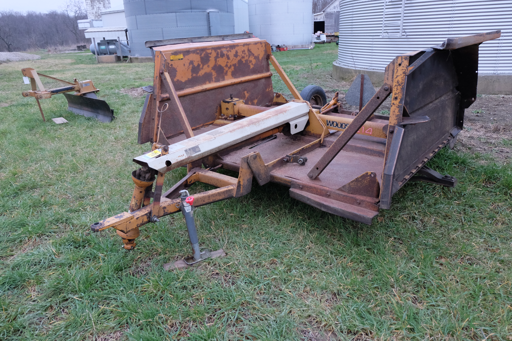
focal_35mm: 25
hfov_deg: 71.5
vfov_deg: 51.3
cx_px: 256
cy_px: 170
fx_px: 356
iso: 1600
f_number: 3.5
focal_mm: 16.7
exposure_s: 1/160
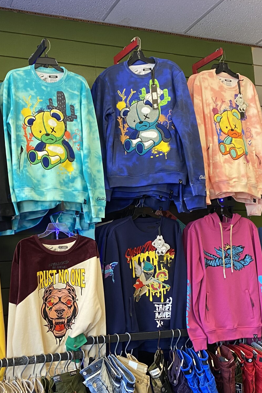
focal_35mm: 46
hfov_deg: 29.0
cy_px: 239
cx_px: 85
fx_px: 502
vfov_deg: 42.5
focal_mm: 4.25
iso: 100
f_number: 1.8
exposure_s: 1/60
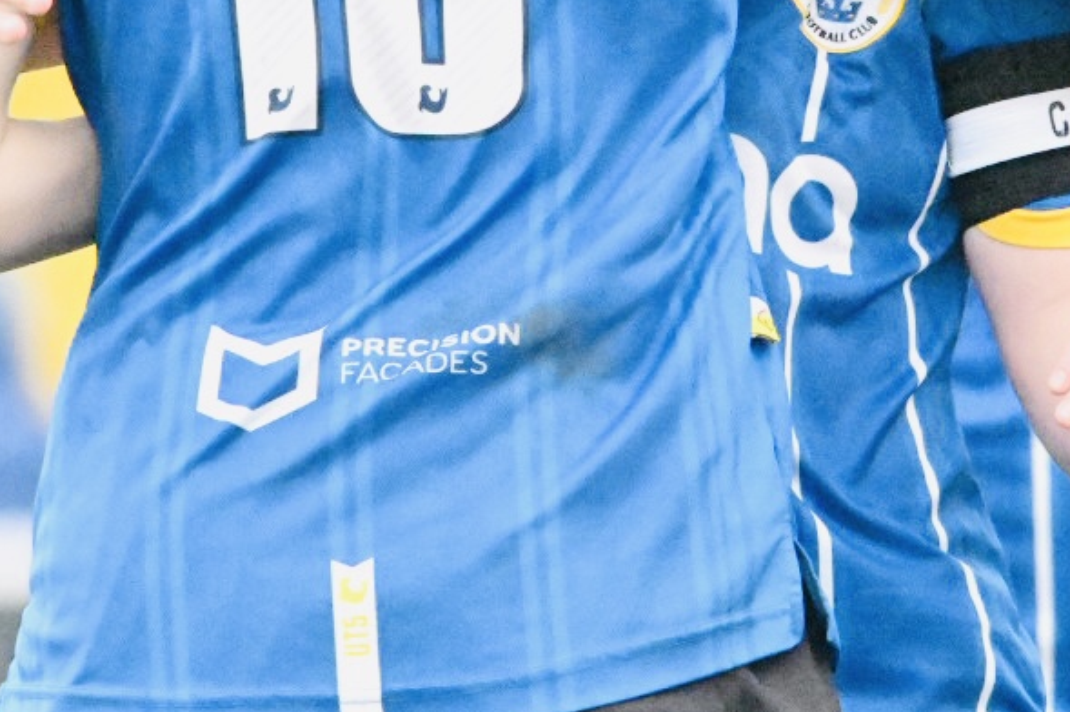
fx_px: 44972
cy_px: -154
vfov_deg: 0.9
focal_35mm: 1514
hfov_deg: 1.4
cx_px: 934
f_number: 10
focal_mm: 550
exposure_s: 1/1600
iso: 25600
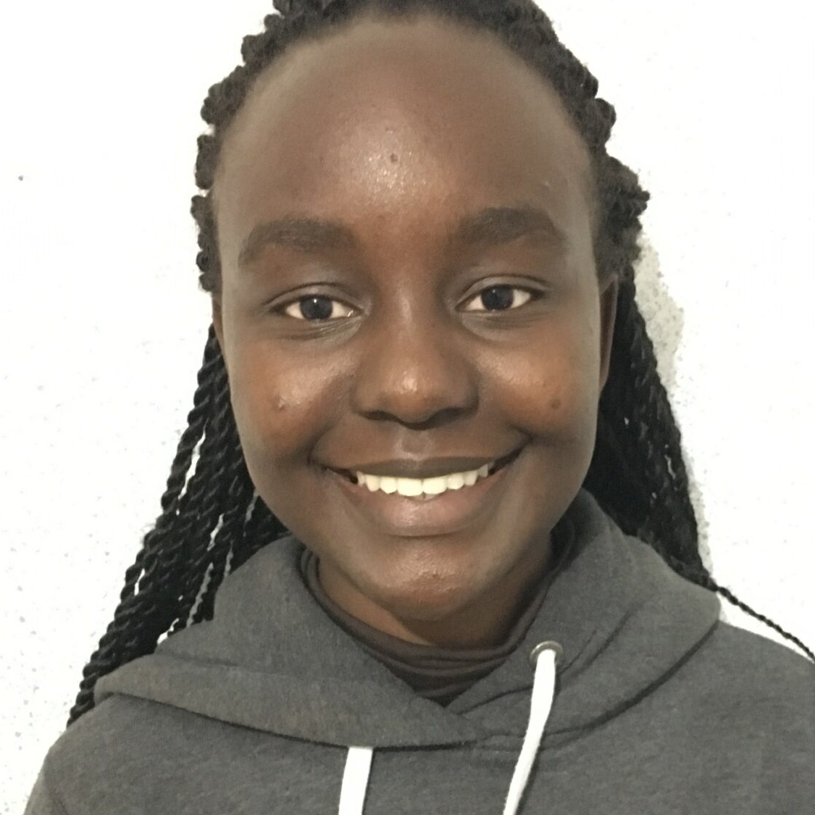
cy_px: 425
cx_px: 408
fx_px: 932
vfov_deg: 47.2
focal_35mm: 35
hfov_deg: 47.2
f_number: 2.2
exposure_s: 1/17
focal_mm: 4.15
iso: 1000
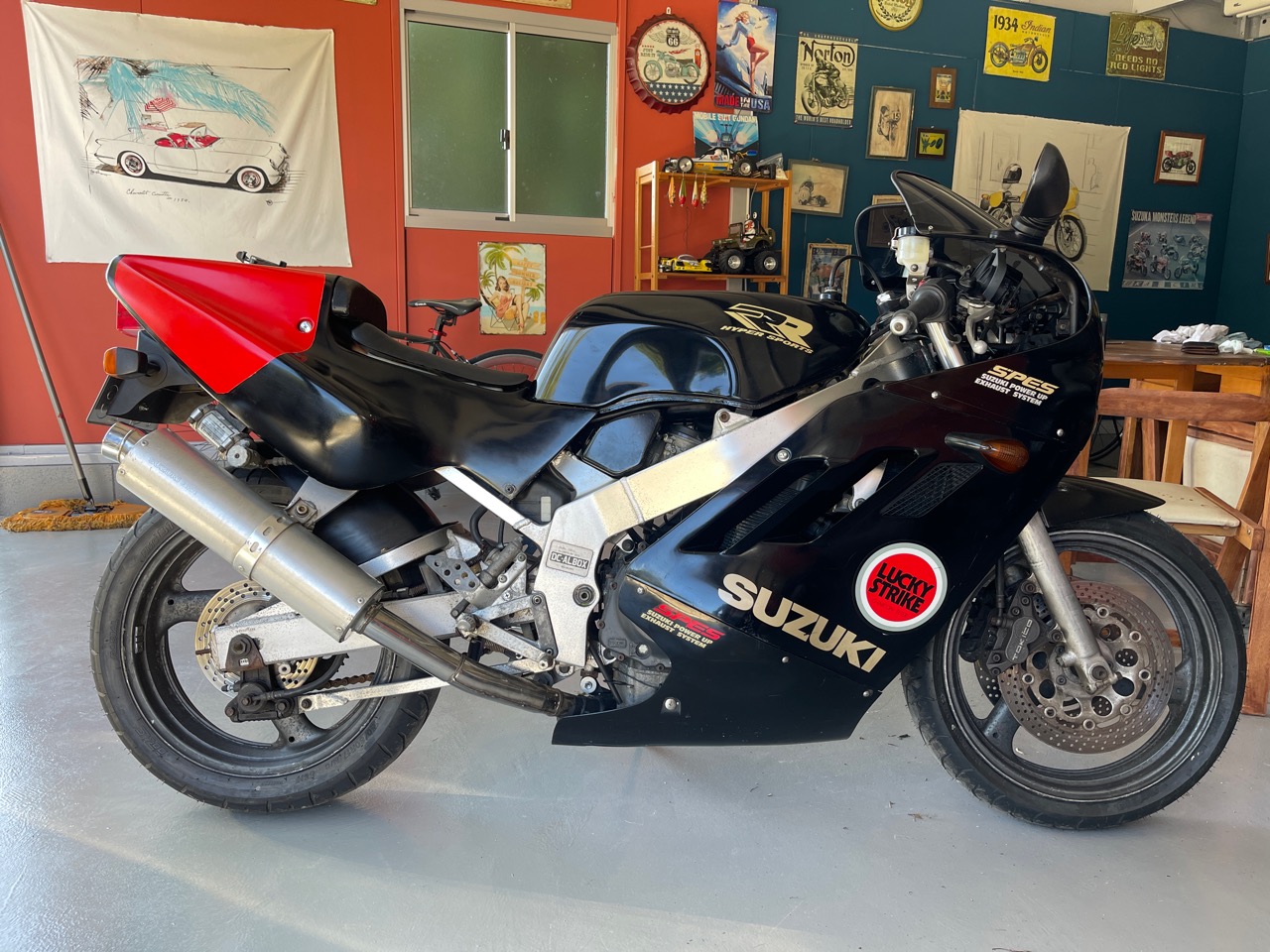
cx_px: 635
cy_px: 476
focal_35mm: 26
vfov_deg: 53.1
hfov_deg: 67.3
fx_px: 954
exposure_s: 1/121
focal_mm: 5.1
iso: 64
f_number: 1.6
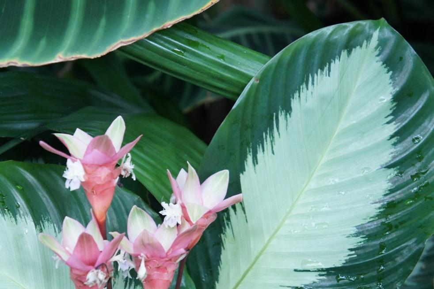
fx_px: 940
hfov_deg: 26.0
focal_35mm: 78
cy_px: 144
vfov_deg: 17.5
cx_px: 217
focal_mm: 52
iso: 1600
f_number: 5
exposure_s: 1/80
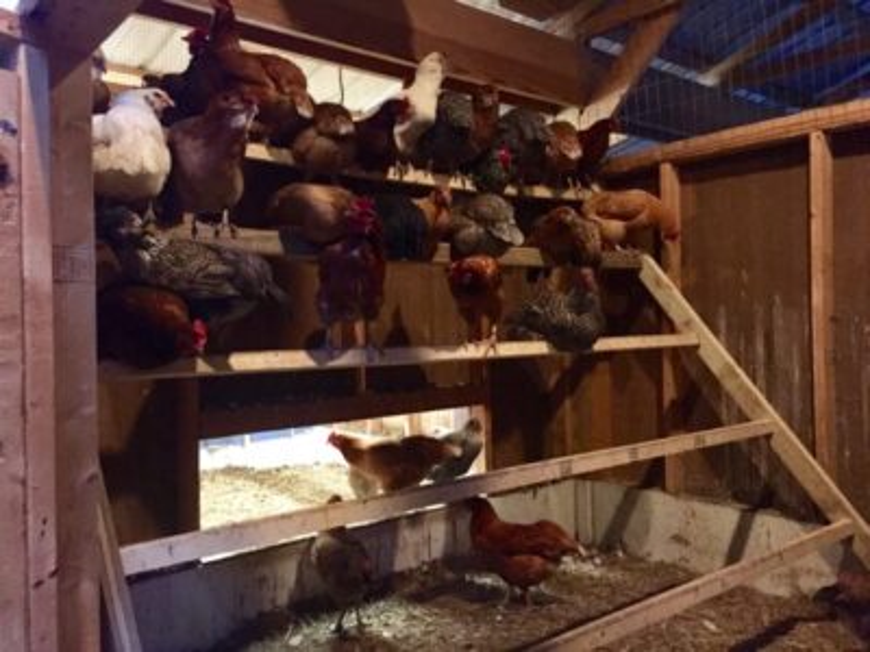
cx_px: 435
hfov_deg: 61.7
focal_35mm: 29
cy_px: 326
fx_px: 729
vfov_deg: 48.2
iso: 400
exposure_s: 1/15
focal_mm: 4.15
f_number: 2.2
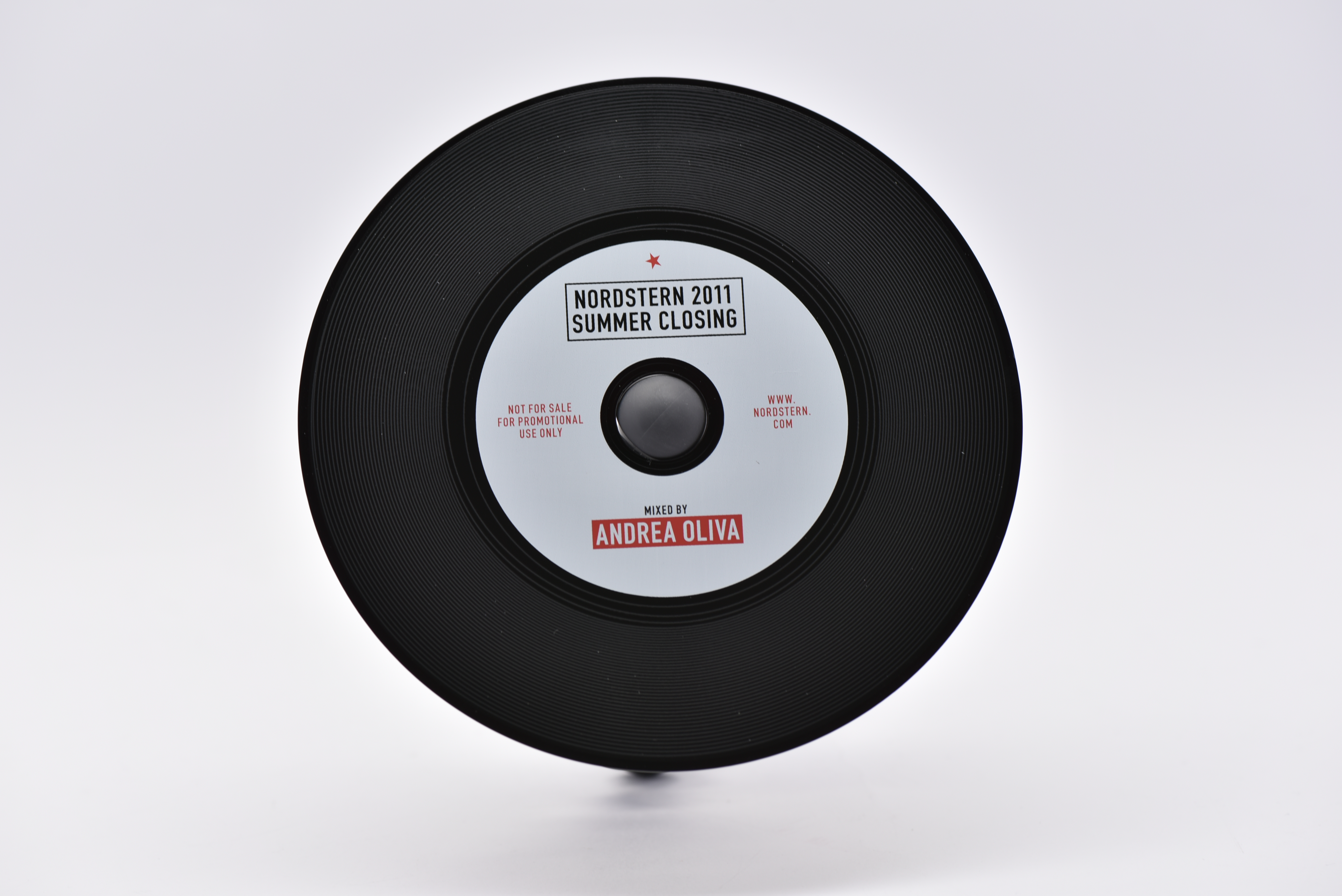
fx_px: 3915
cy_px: 448
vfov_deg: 13.1
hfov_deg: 19.4
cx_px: 671
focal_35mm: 105
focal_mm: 105
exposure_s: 1/10
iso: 100
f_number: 9
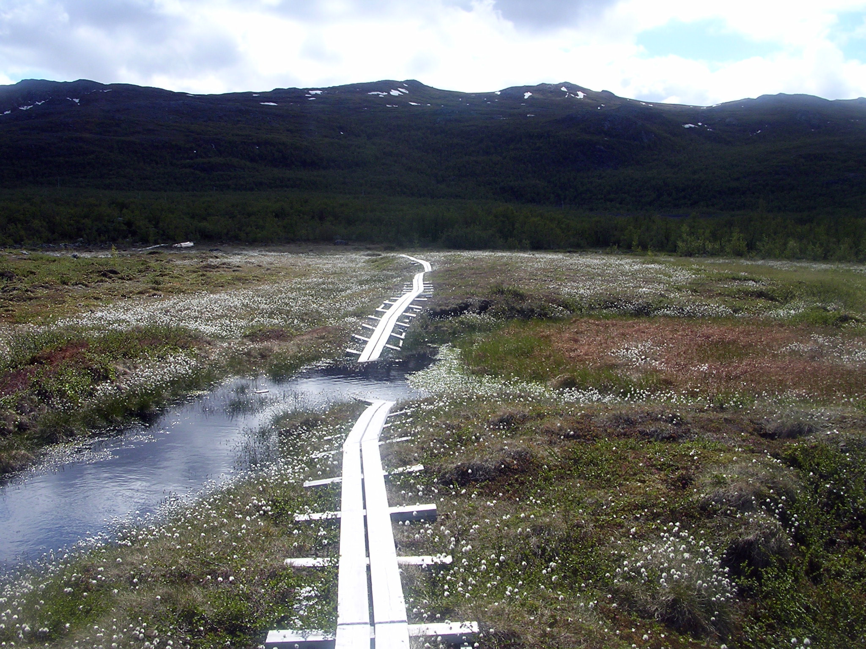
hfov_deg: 49.0
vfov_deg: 37.7
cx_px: 433
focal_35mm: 38
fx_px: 951
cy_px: 324
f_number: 5.6
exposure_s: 1/280
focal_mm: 5.8
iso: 100
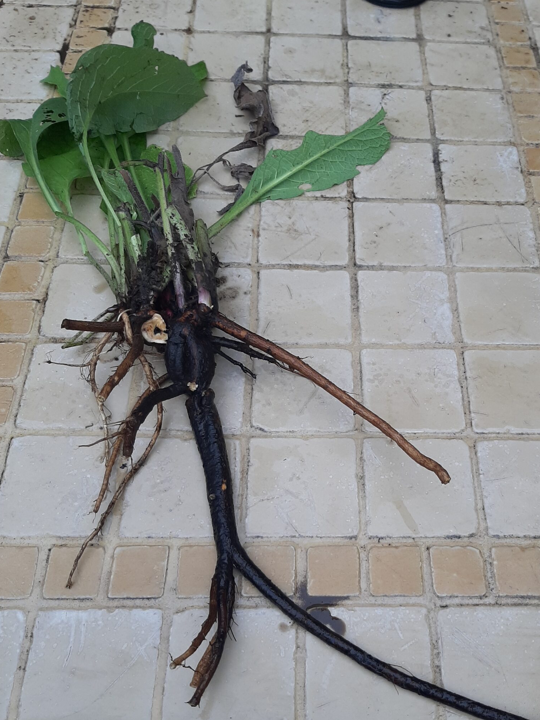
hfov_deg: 42.6
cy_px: 432
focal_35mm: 33
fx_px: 686
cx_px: 340
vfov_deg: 54.9
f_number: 1.7
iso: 40
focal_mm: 3.93
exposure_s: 1/598
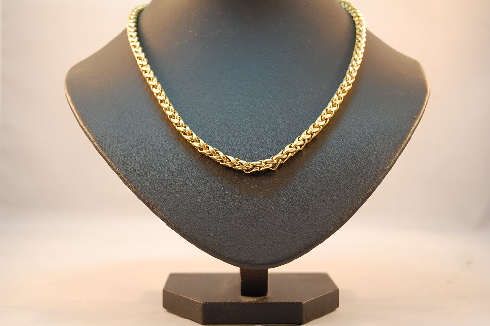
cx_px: 245
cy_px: 163
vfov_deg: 20.1
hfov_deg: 29.9
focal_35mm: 68
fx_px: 918
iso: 500
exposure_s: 1/30
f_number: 5.3
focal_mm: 45
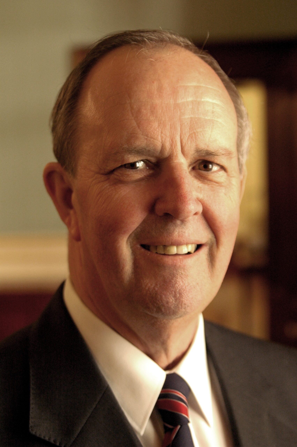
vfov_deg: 30.5
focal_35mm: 66
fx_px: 818
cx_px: 148
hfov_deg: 20.6
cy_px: 224
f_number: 2.8
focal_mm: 44
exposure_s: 1/50
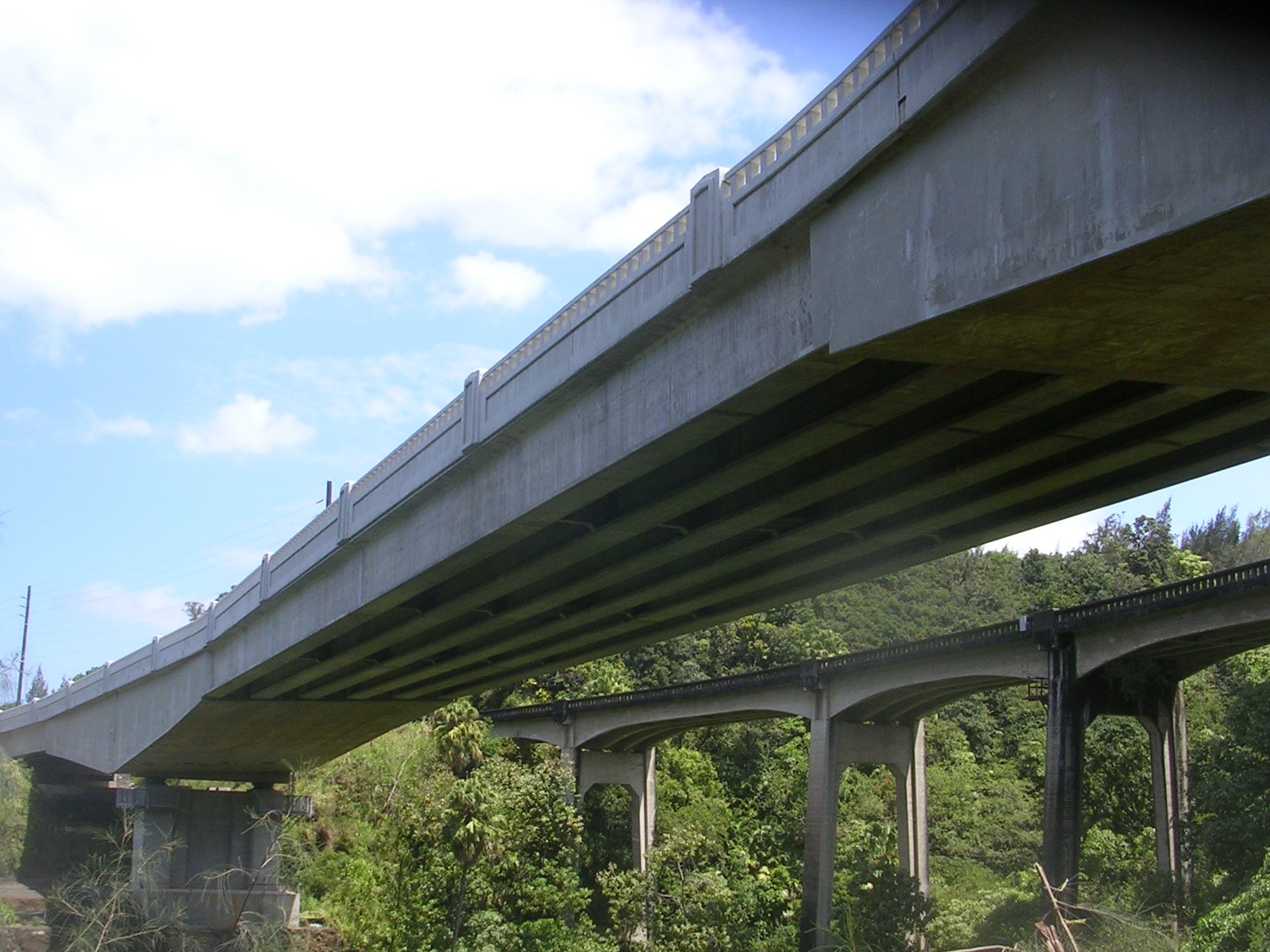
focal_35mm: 38
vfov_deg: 37.7
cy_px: 476
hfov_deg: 49.0
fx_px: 1394
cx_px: 635
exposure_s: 1/191
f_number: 5.6
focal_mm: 5.8
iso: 50
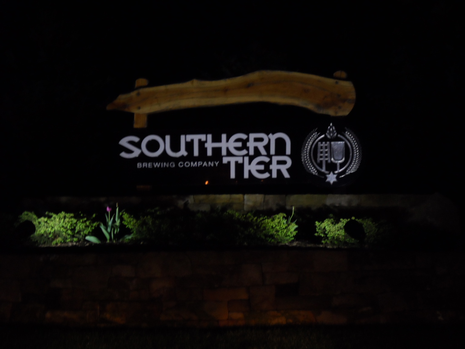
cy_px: 174
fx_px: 1088
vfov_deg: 18.2
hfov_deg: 24.1
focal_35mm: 81
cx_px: 232
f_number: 4.7
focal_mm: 14.6
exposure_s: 1/8
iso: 640
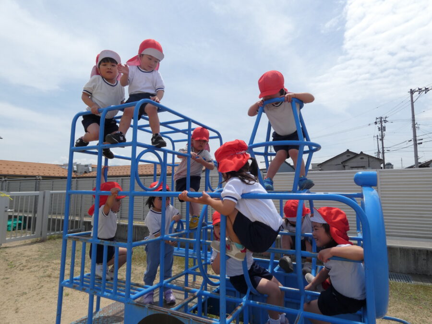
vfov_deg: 66.0
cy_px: 162
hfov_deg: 81.7
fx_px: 250
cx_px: 216
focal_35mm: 20
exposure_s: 1/800
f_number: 4.5
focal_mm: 3.6
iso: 80
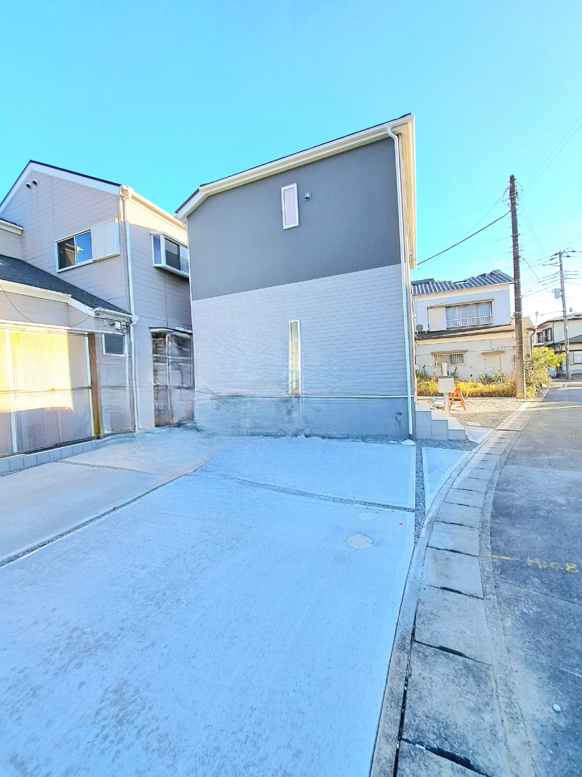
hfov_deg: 89.9
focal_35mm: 13
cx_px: 291
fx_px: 291
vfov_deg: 106.2
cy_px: 388
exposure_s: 1/588
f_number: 2.2
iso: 50
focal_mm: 1.74
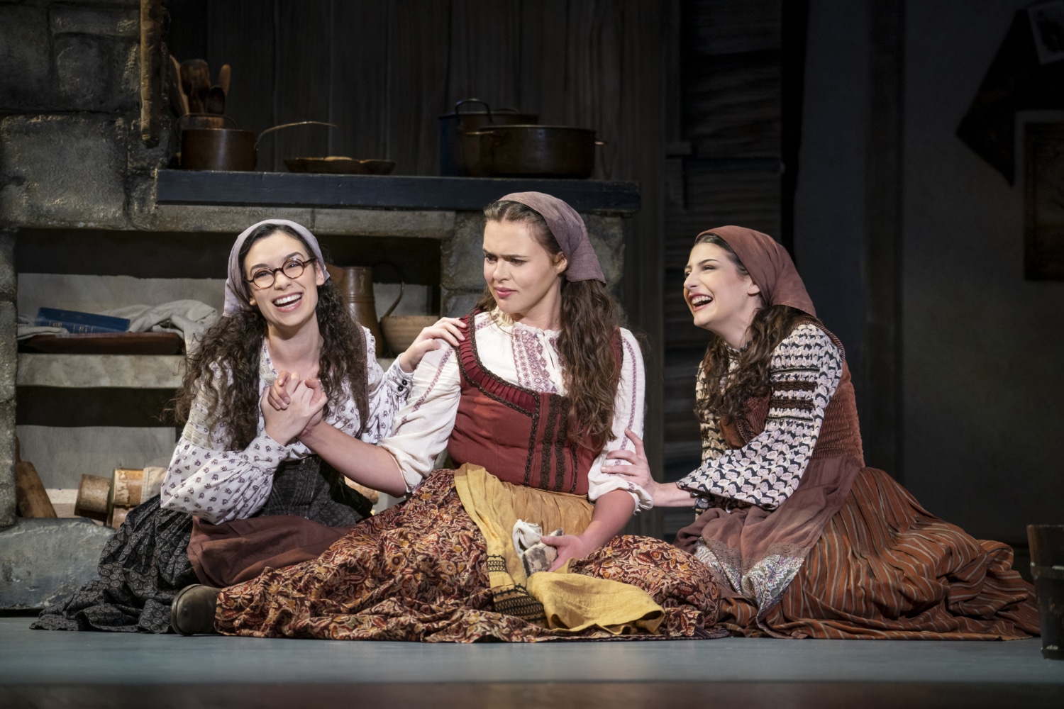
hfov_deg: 14.3
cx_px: 532
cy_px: 354
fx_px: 4256
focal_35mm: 144
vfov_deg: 9.5
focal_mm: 144
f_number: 4
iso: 2500
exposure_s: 1/320
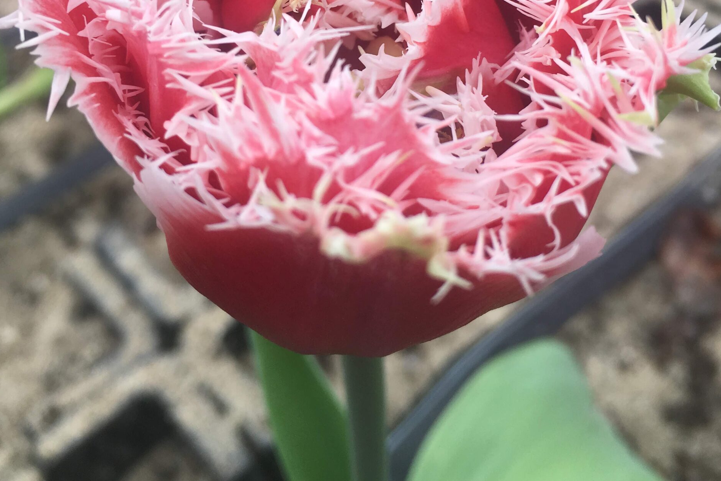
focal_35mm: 41
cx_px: 365
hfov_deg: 47.4
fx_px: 821
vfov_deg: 31.0
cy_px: 37
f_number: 2.2
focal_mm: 4.15
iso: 25
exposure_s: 1/327
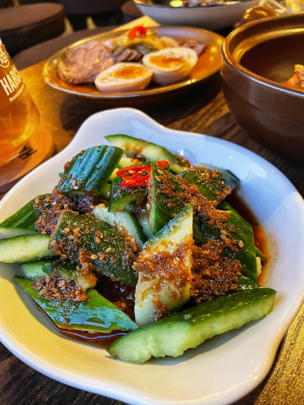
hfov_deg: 53.1
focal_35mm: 26
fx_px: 304
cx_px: 152
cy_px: 202
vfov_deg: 67.3
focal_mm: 4.2
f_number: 1.6
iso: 640
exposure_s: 1/25
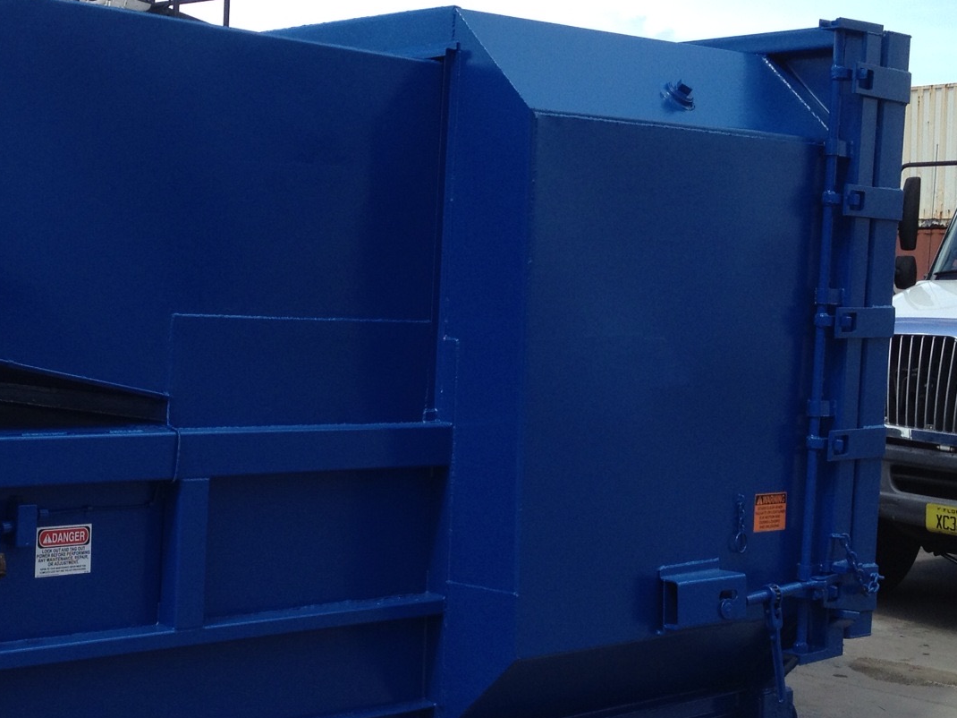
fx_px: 1852
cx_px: 231
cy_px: 408
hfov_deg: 28.5
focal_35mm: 67
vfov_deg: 21.9
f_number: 2.4
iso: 50
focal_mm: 4.28
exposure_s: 1/863
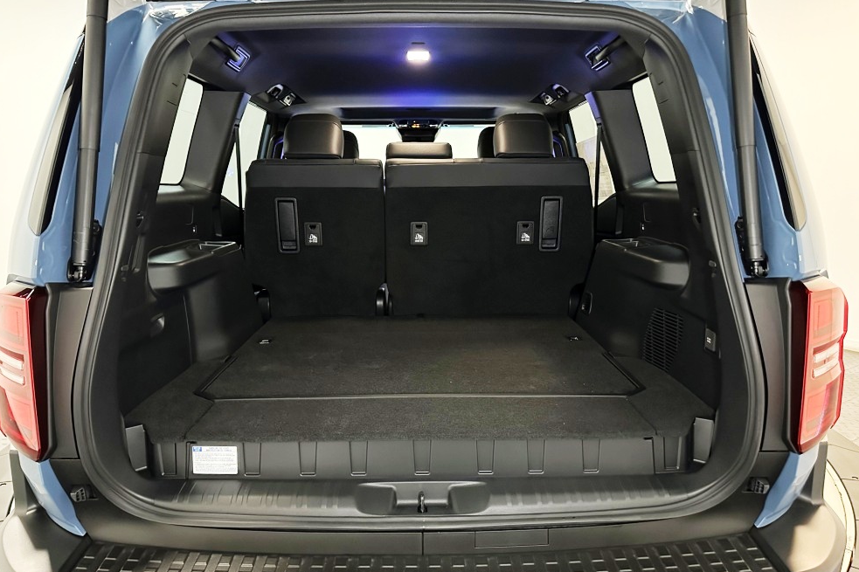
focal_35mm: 26
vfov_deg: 49.5
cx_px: 422
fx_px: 620
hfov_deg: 69.4
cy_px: 292
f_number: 1.78
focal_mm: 6.86
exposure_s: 1/30
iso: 1250
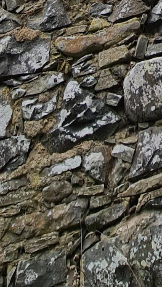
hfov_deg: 21.9
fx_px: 405
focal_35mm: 53
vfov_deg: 24.3
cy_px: -195
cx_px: 160
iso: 64
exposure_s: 1/445
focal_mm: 2.22
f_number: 2.2
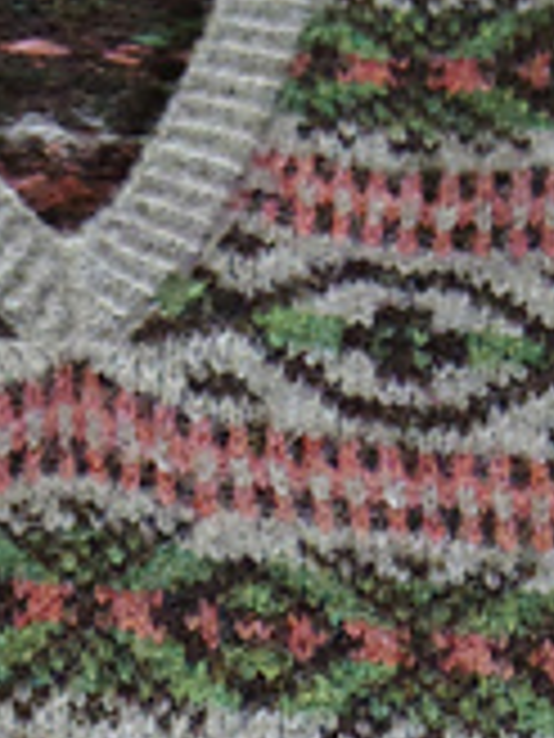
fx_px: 3905
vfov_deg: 10.6
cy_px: 904
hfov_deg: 8.1
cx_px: 131
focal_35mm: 183
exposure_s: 1/60
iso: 500
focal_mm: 8.5
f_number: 1.9
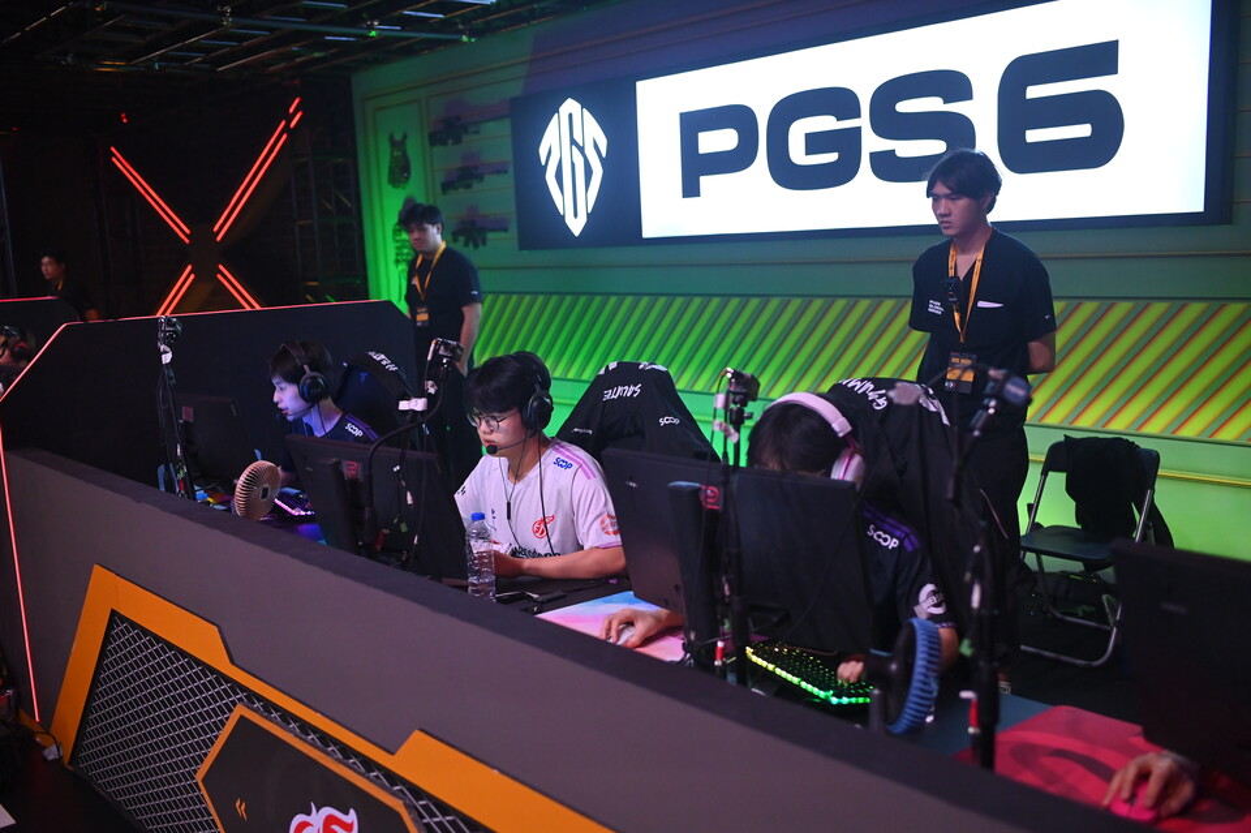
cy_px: 416
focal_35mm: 35
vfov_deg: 37.8
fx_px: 1216
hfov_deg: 54.5
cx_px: 626
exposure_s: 1/320
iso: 2800
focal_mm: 35
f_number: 2.8
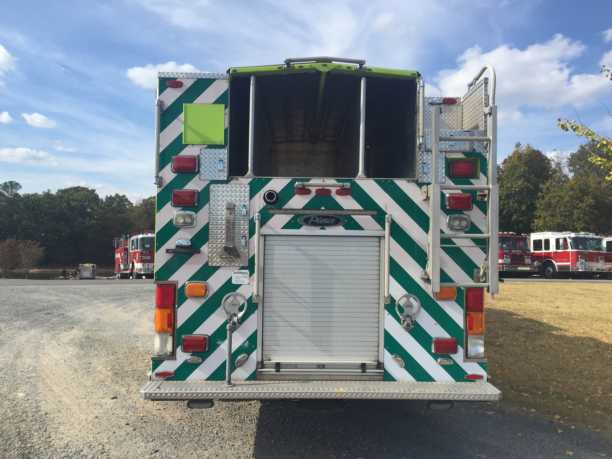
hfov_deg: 61.7
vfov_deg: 48.2
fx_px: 513
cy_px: 230
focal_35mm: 29
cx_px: 306
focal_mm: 4.15
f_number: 2.2
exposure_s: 1/1721
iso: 32
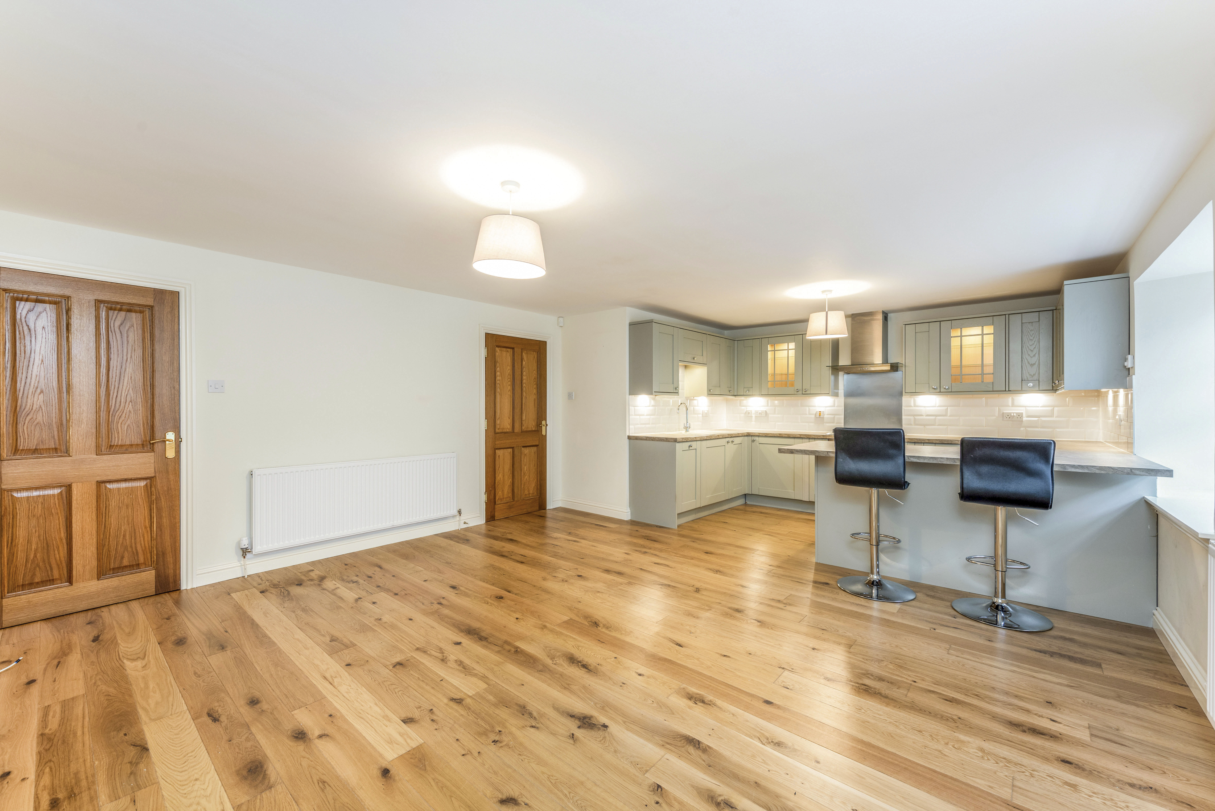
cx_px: 608
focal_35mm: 14
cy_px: 406
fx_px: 473
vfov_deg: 81.2
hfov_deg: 104.2
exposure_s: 1/1.67
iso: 125
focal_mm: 14
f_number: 8
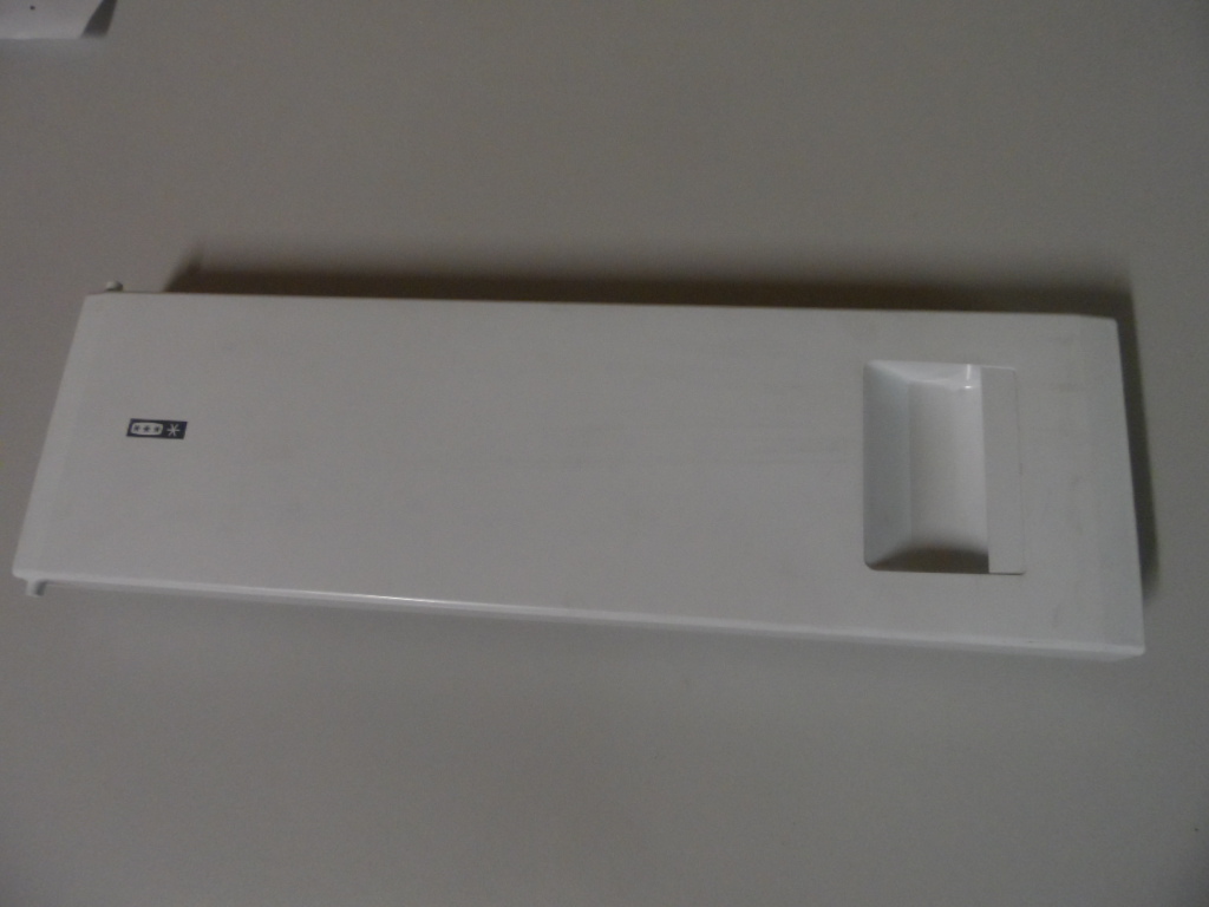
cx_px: 604
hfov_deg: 71.6
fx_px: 838
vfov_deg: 56.8
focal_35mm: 24
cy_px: 454
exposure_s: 1/30
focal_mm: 4
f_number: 3.2
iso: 480
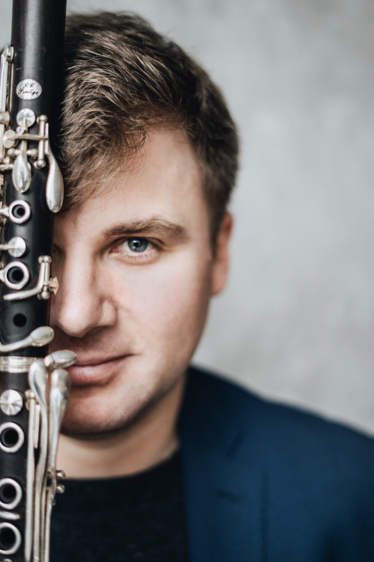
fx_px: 779
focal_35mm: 50
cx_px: 187
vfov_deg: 39.6
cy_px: 281
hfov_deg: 27.0
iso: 400
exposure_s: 1/100
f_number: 1.8
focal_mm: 50
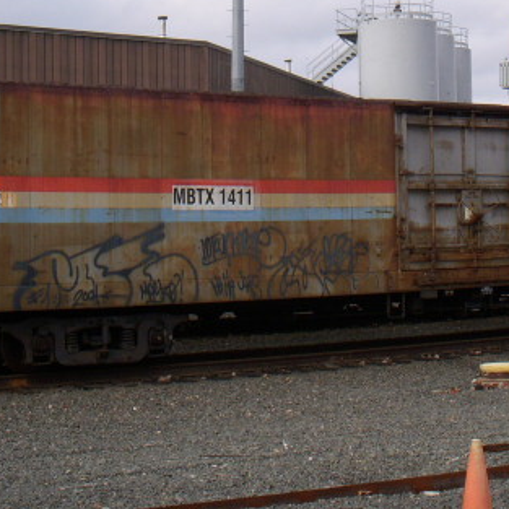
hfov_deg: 20.3
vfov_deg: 20.3
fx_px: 1414
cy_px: 132
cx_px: 343
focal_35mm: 85
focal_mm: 7.9
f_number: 3.4
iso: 100
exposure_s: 1/500
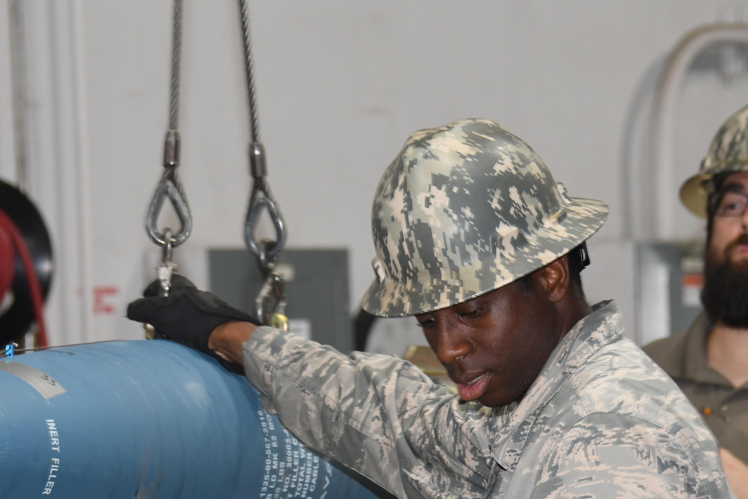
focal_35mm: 282
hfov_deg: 7.3
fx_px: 5854
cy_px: 327
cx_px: 408
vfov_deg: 4.9
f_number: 5.6
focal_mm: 125
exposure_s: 1/30
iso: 640
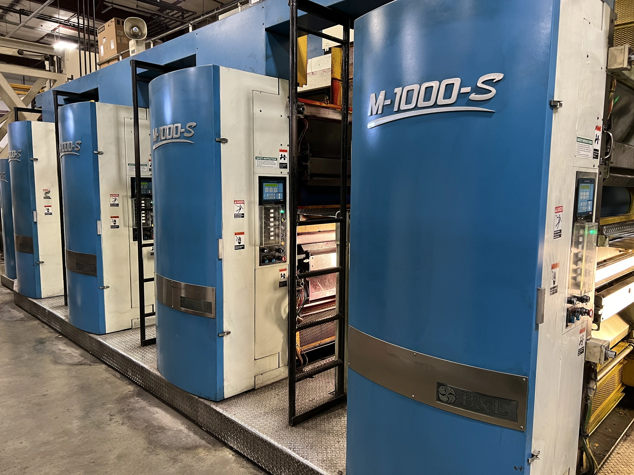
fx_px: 476
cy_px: 238
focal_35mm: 26
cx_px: 317
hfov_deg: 67.3
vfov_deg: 53.1
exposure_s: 1/60
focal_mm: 5.7
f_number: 1.5
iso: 320
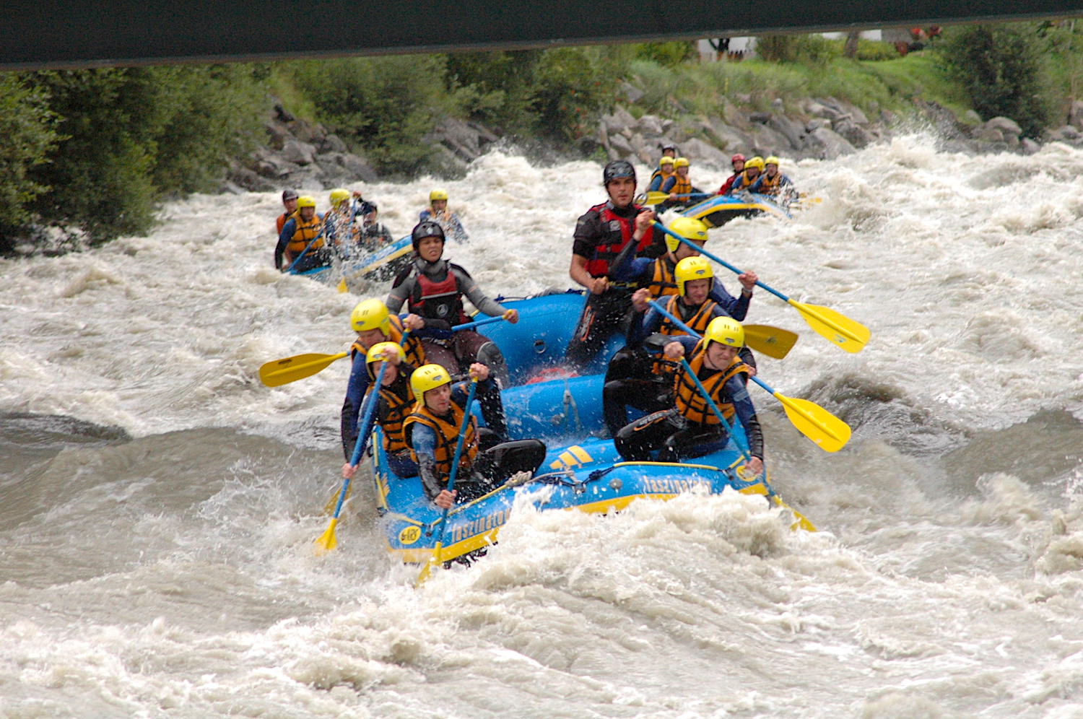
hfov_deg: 5.7
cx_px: 542
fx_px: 10816
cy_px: 360
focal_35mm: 360
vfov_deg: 3.8
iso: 1250
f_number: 8
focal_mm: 240
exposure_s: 1/200
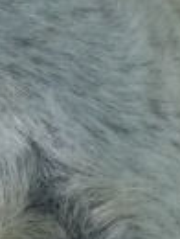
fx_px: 7989
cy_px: -33
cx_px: -132
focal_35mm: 1156
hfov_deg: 1.3
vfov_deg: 1.7
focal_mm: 32.1
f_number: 4.5
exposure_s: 1/40
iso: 400
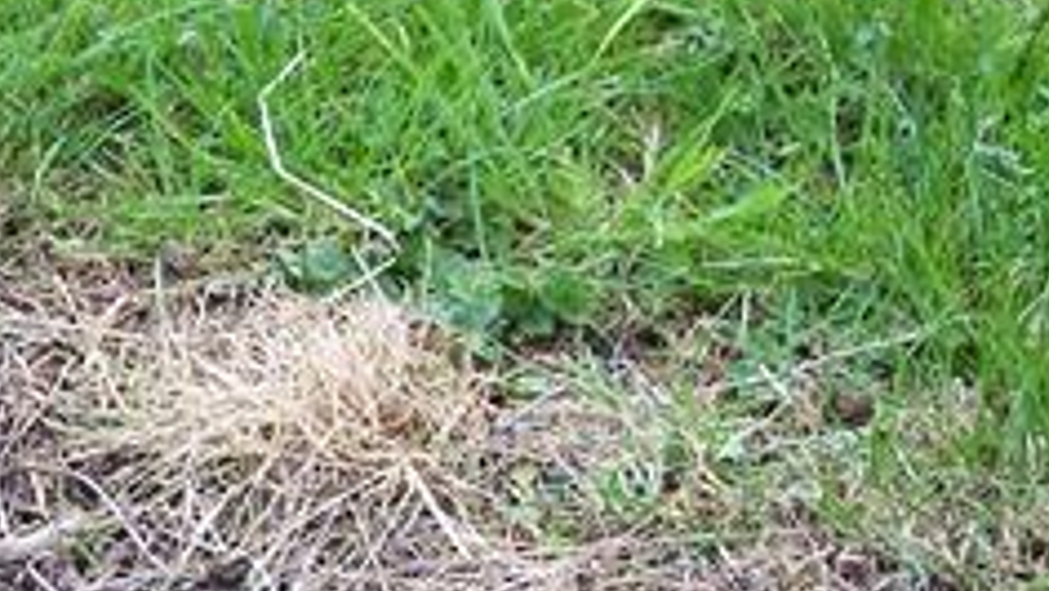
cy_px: 404
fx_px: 3339
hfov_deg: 17.0
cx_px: -244
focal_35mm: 120
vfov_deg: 10.1
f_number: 3.4
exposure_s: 1/125
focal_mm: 8
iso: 100
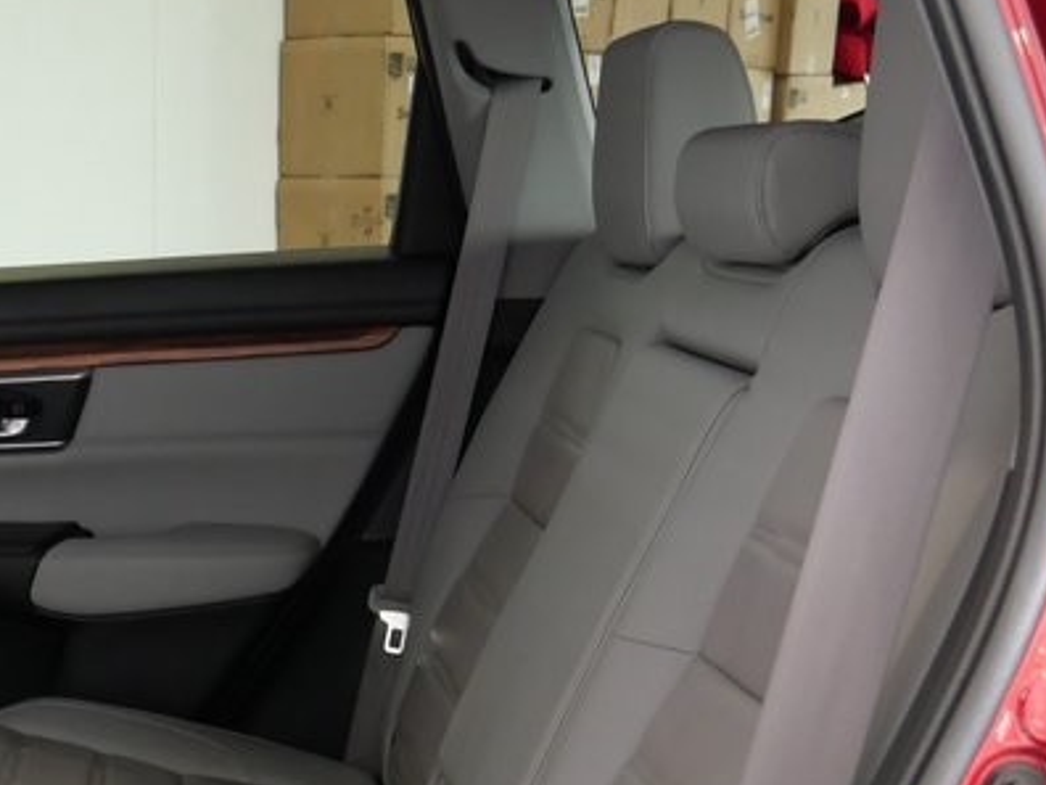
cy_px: 690
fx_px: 1873
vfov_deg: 23.1
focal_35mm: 62
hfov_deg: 29.6
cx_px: 63
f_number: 3.5
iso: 1250
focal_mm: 12
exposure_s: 1/60
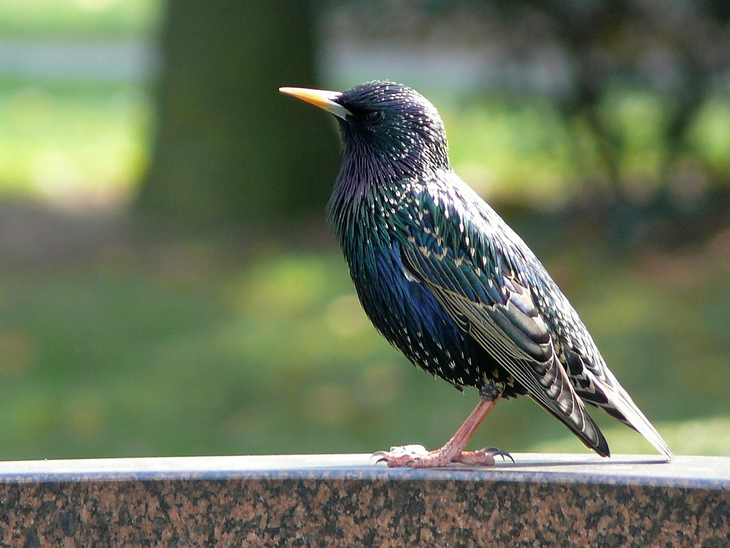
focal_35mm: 420
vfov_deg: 3.5
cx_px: 365
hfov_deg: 4.7
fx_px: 8857
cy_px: 274
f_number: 3.7
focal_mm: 88.8
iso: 100
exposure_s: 1/125
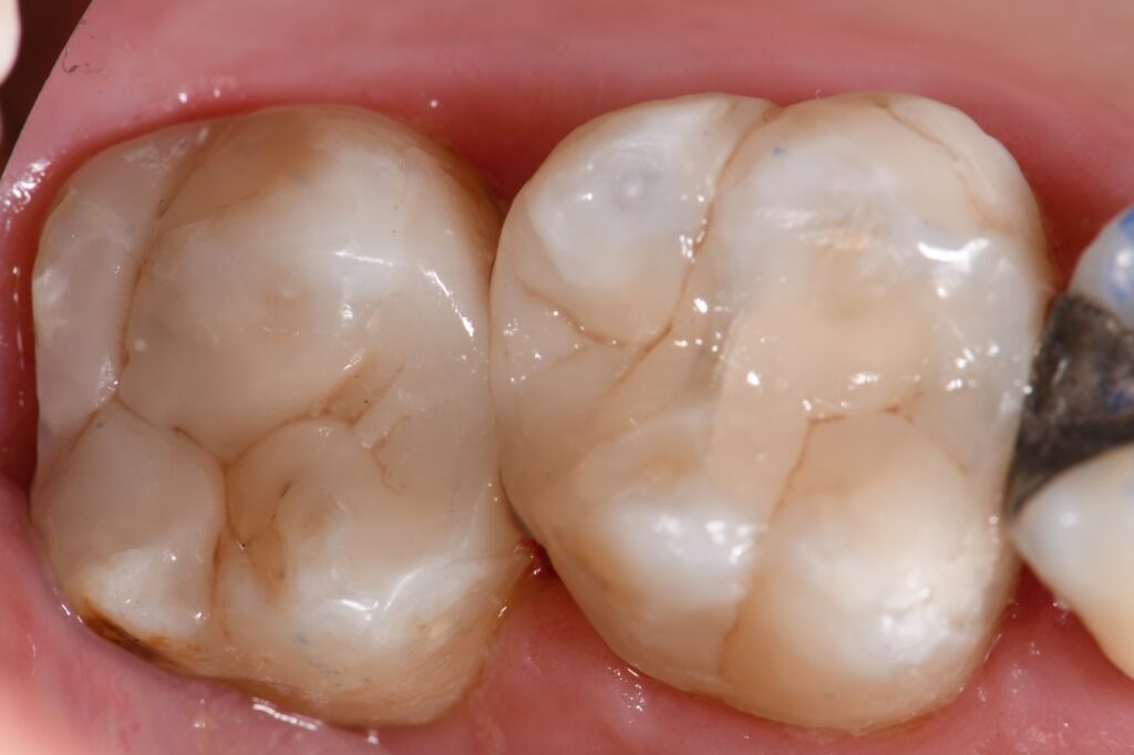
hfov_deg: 13.1
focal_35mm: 157
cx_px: 567
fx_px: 4944
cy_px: 378
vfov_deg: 8.7
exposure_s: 1/160
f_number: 32
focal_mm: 105
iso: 200
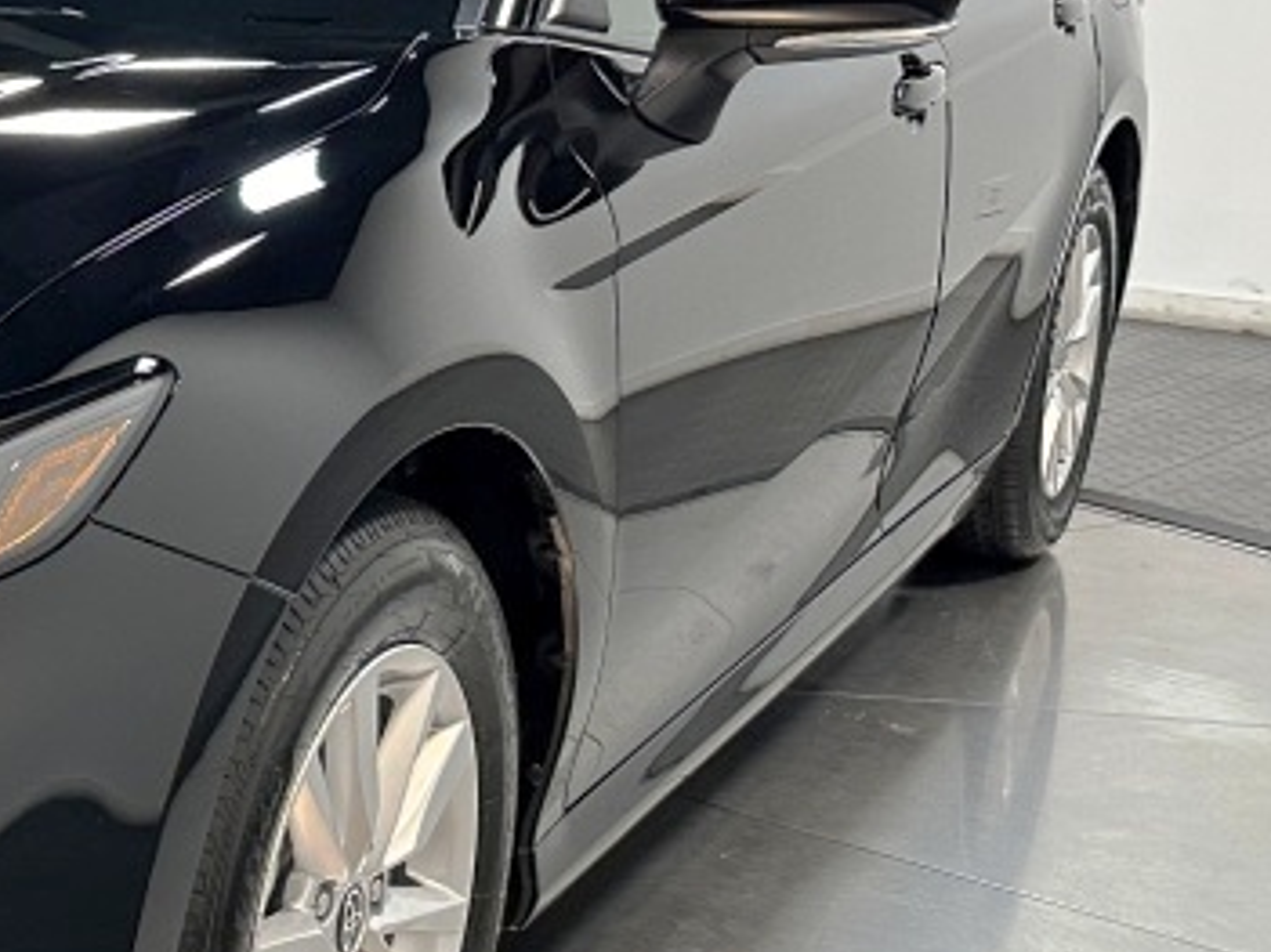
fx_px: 2569
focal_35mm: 70
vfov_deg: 21.0
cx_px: -337
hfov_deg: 24.6
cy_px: 543
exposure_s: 1/60
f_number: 1.78
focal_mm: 6.86
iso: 320
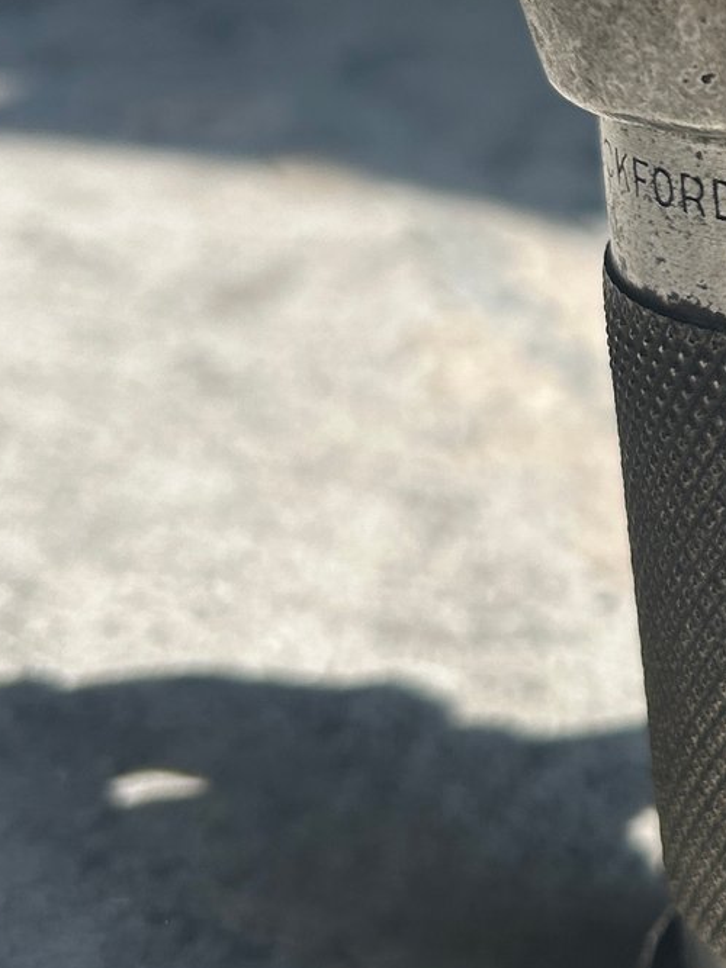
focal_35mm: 78
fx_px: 2182
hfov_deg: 17.3
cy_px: 235
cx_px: 1044
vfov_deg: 24.7
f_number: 1.5
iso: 50
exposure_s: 1/2353
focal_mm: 5.7
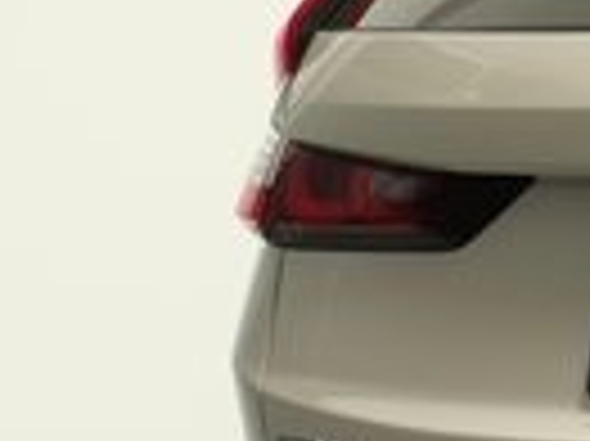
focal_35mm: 344
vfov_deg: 4.3
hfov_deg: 5.4
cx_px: 1887
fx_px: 5858
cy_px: 536
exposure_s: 1/200
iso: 250
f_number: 5.6
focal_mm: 22
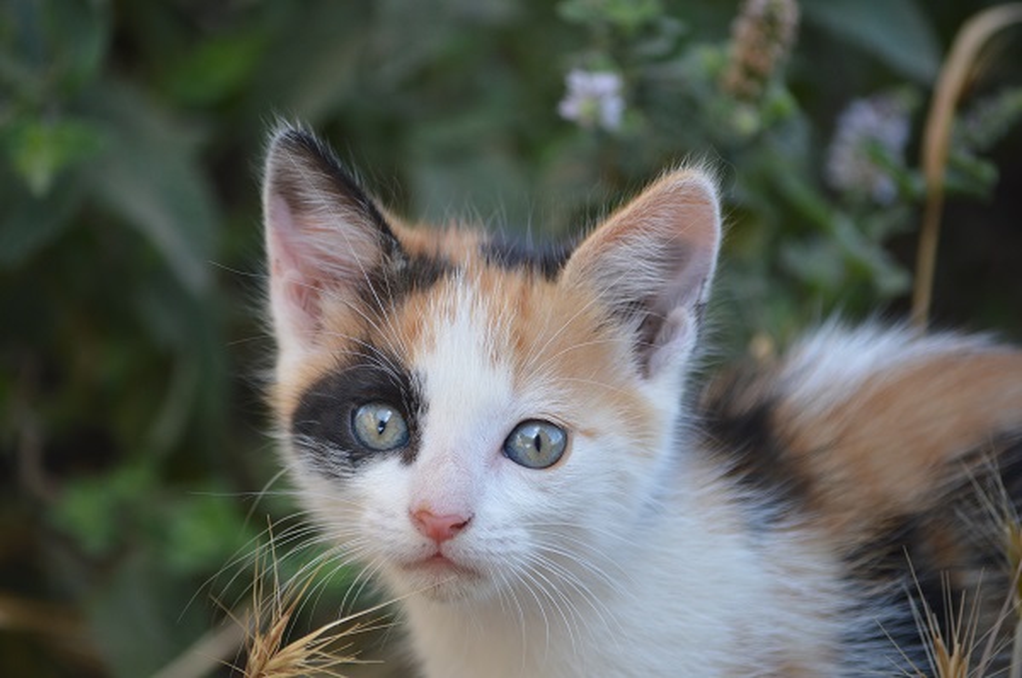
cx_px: 511
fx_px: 8928
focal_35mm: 315
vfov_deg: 4.3
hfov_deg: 6.6
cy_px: 339
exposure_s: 1/400
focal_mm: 210
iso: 400
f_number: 5.3
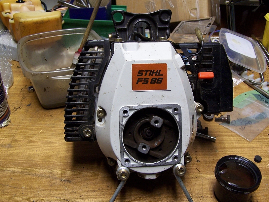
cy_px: 101
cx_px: 134
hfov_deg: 46.8
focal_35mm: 40
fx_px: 311
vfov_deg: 36.0
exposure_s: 1/8
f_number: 2.8
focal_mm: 6.7
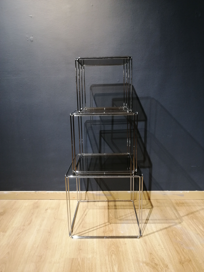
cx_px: 102
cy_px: 136
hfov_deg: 51.4
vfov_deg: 65.3
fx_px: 212
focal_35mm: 27
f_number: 1.8
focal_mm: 3.95
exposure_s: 1/33.3
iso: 200
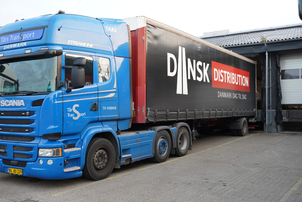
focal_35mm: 41
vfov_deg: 32.6
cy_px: 101
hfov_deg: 47.4
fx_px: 344
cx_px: 151
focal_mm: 41
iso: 250
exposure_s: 1/60
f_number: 4
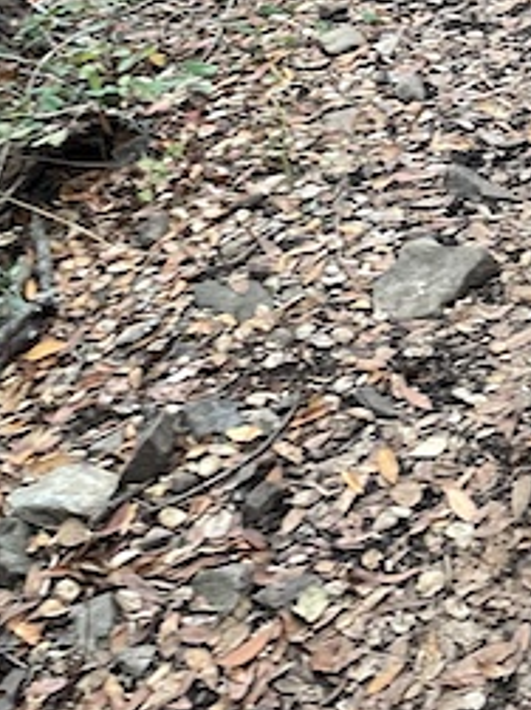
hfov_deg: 16.5
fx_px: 1699
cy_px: -388
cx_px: 743
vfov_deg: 20.0
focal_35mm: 83
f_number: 1.6
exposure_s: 1/63
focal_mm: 4.2
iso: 125
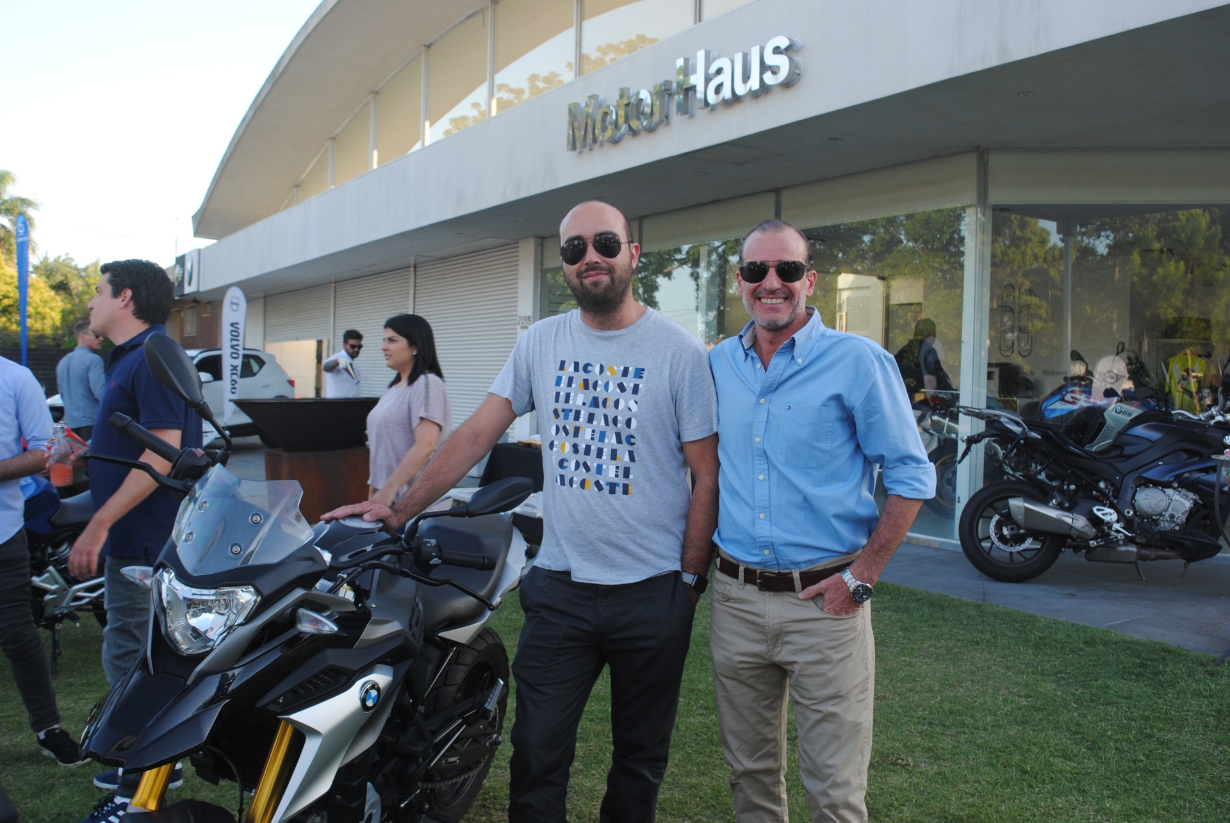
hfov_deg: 57.2
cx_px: 615
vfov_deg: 40.1
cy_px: 412
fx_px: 1129
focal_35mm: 33
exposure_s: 1/125
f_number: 5.6
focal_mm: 22
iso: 200
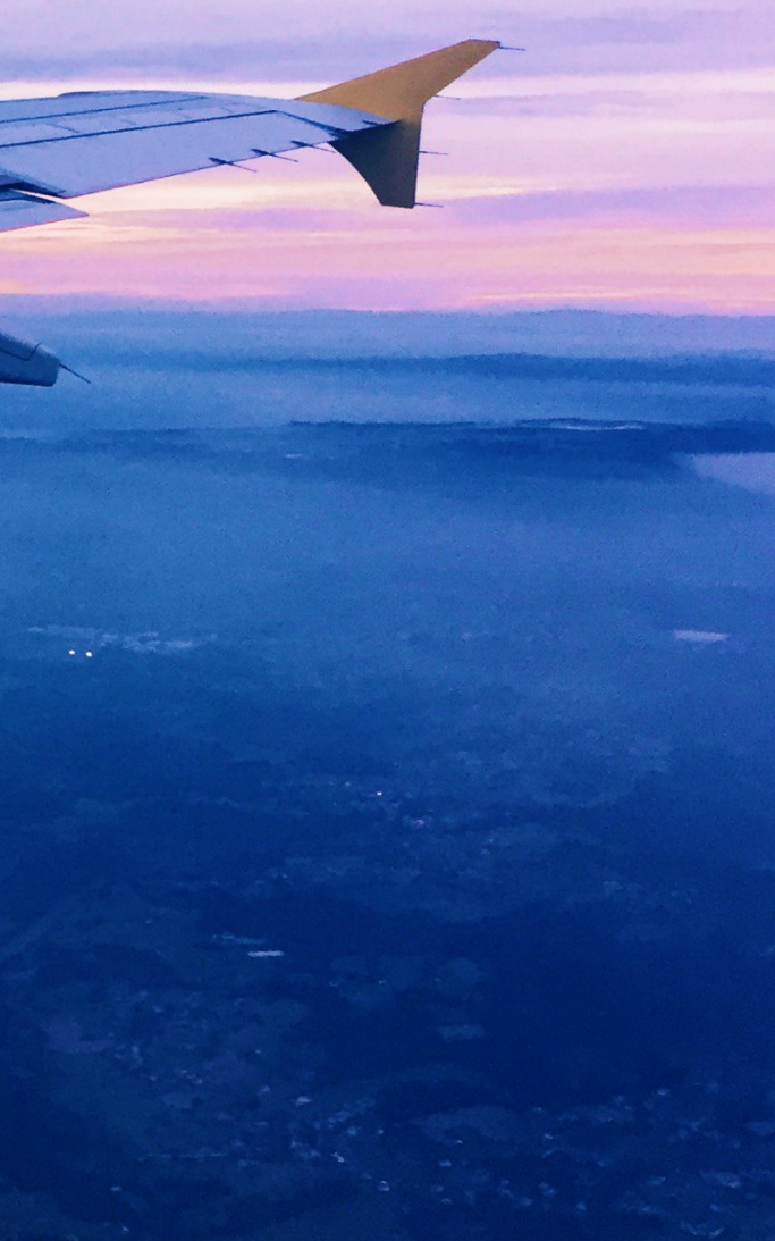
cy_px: 422
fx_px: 2535
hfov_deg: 16.5
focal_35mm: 75
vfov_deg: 27.3
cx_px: -199
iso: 100
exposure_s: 1/33
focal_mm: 4.15
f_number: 2.2
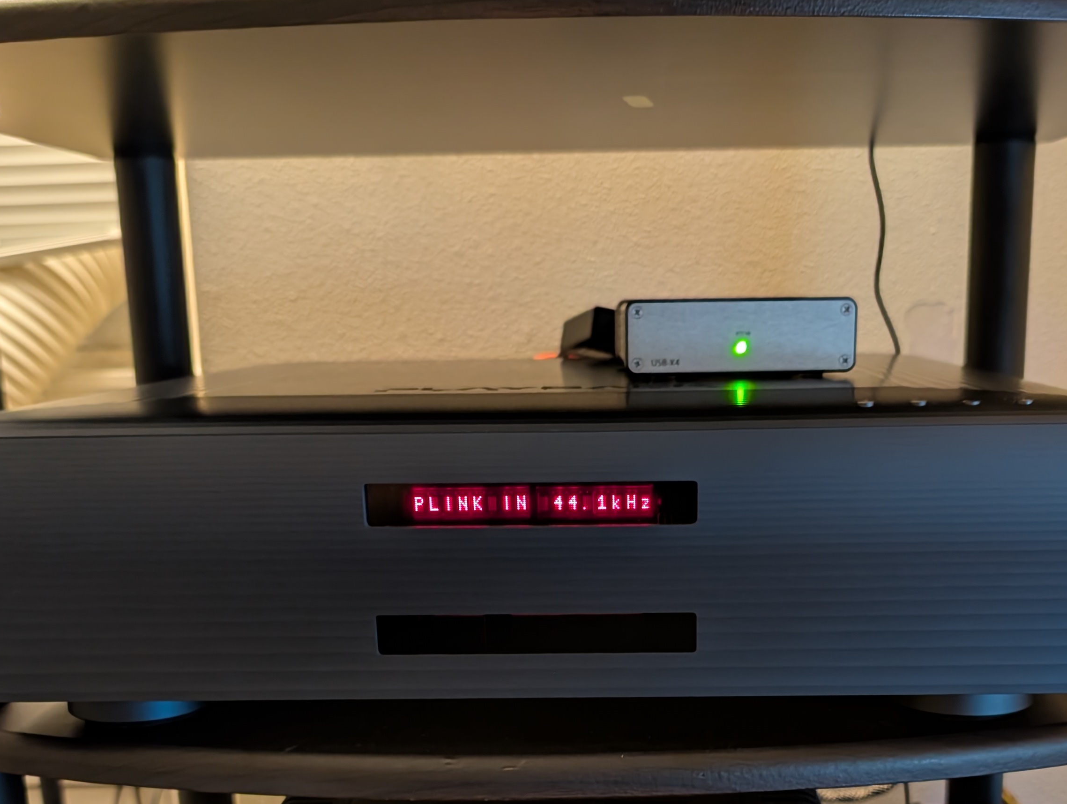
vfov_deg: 32.6
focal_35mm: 43
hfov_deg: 43.7
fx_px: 1327
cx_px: 599
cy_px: 658
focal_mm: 6.9
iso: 716
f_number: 1.68
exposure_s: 1/24
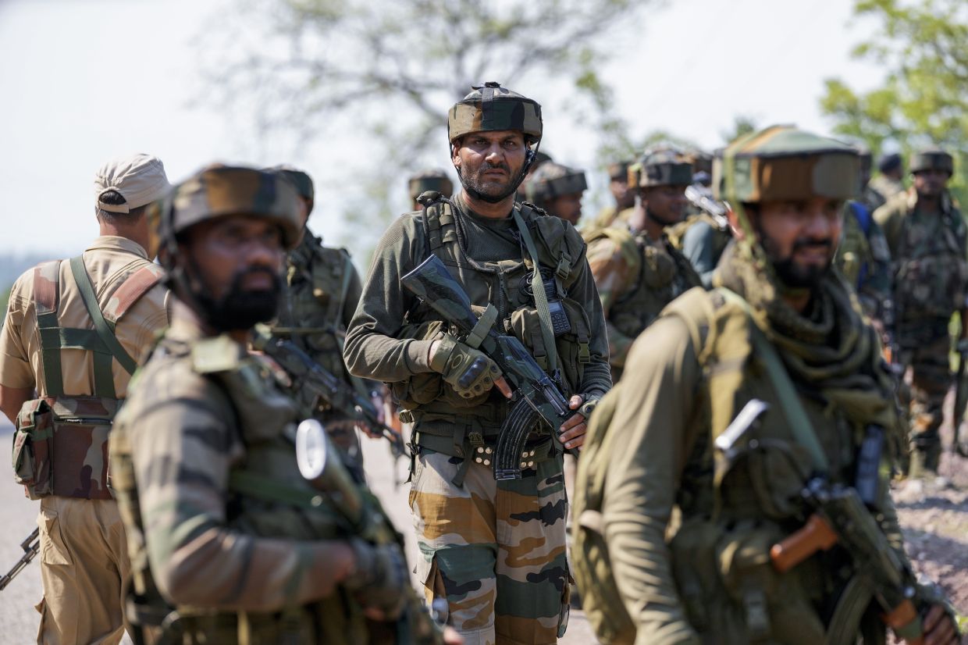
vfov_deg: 8.8
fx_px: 4166
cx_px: 484
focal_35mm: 155
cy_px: 322
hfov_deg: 13.3
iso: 320
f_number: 4
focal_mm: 155
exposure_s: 1/1250
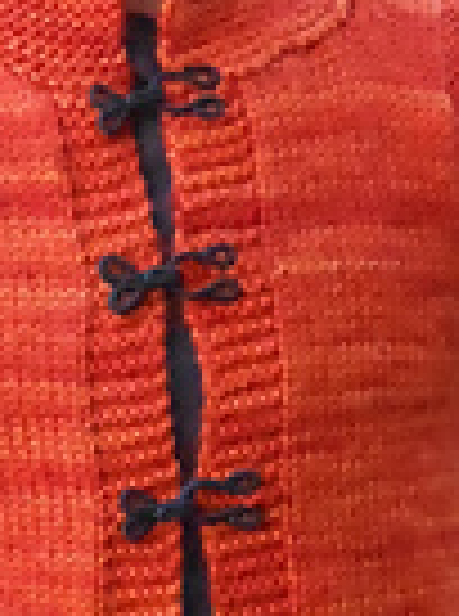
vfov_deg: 7.4
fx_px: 4743
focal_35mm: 267
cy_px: 171
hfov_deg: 5.5
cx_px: -9
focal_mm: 10.2
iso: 640
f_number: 4.1
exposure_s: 1/125
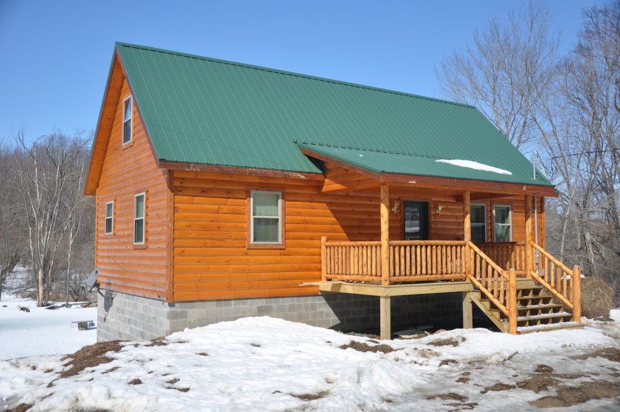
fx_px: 619
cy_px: 206
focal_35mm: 36
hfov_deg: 53.2
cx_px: 310
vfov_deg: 36.8
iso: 200
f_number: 3.8
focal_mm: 24
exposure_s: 1/2000
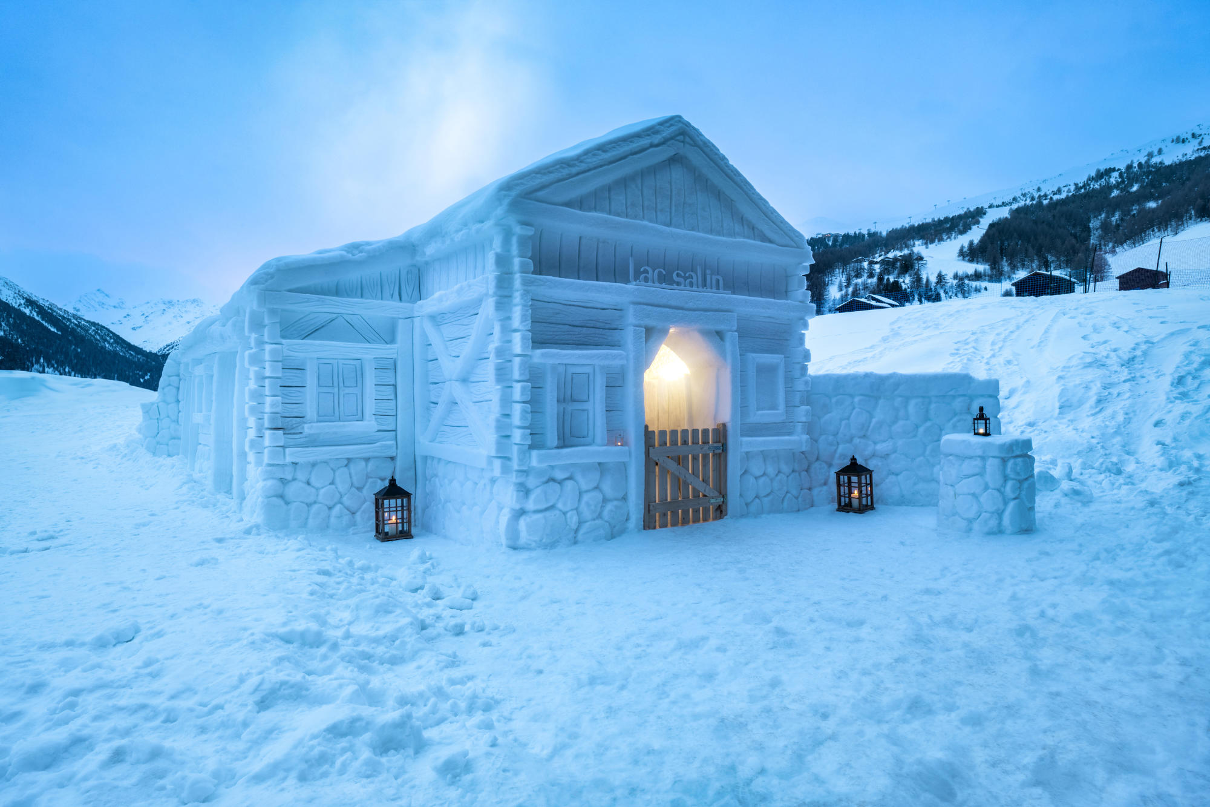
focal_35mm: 20
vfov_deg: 61.9
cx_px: 605
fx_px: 672
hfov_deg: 84.0
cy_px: 404
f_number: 16
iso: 200
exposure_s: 1/3
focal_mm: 20
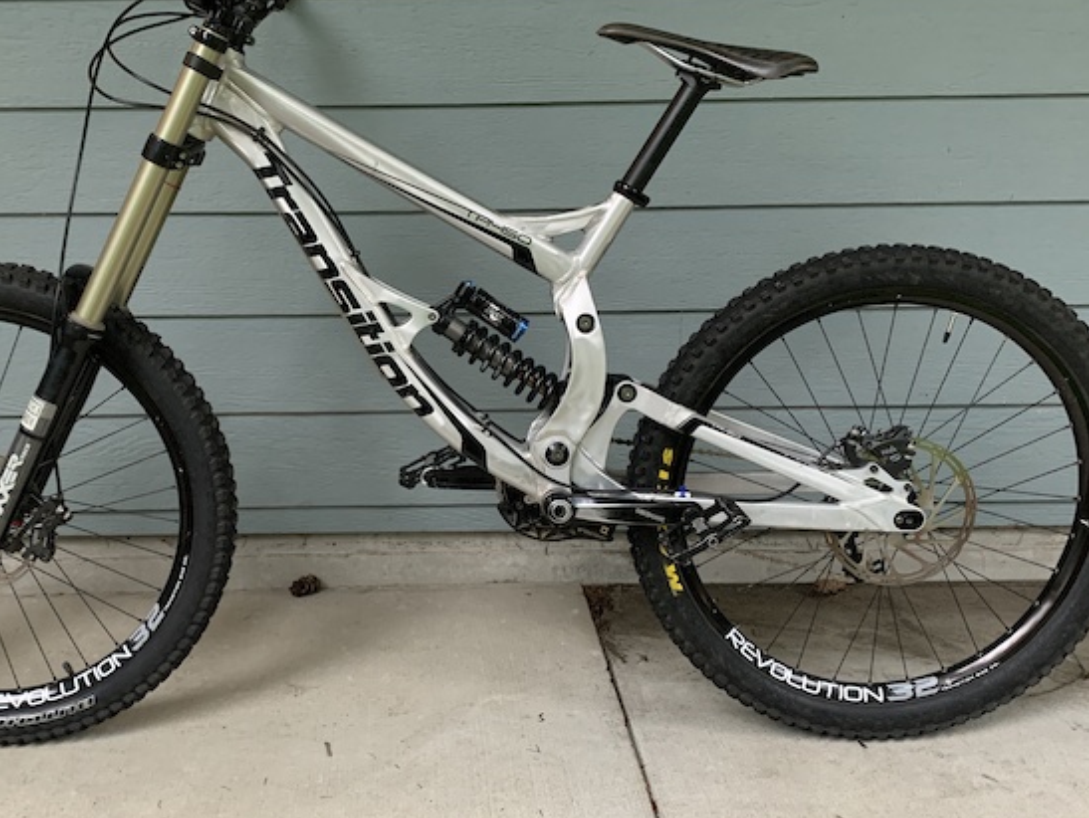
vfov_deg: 37.8
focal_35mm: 38
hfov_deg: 48.7
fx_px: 1196
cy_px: 390
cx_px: 444
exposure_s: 1/60
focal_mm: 4.25
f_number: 1.8
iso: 320
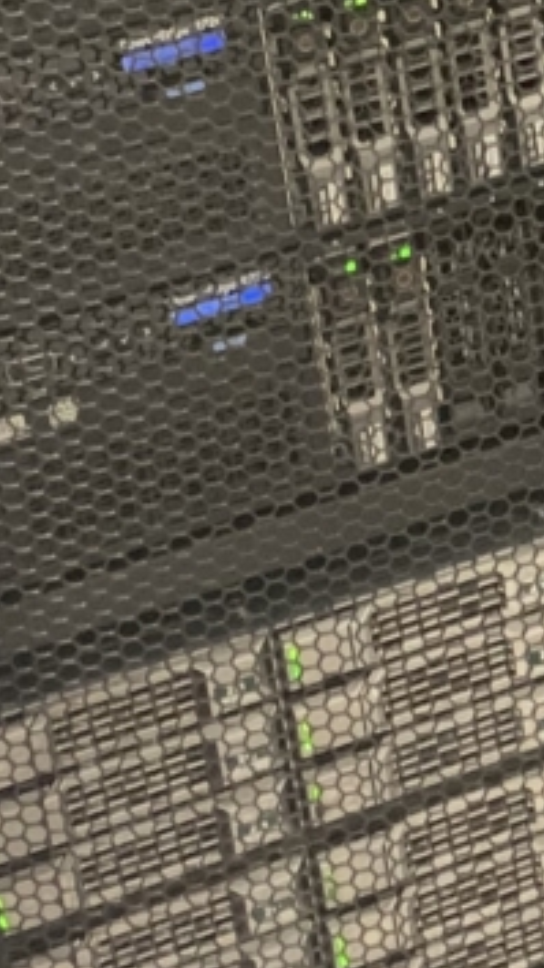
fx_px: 3284
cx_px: 804
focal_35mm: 128
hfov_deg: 9.2
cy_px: 129
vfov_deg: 16.6
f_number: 1.8
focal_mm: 4.25
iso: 640
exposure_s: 1/30
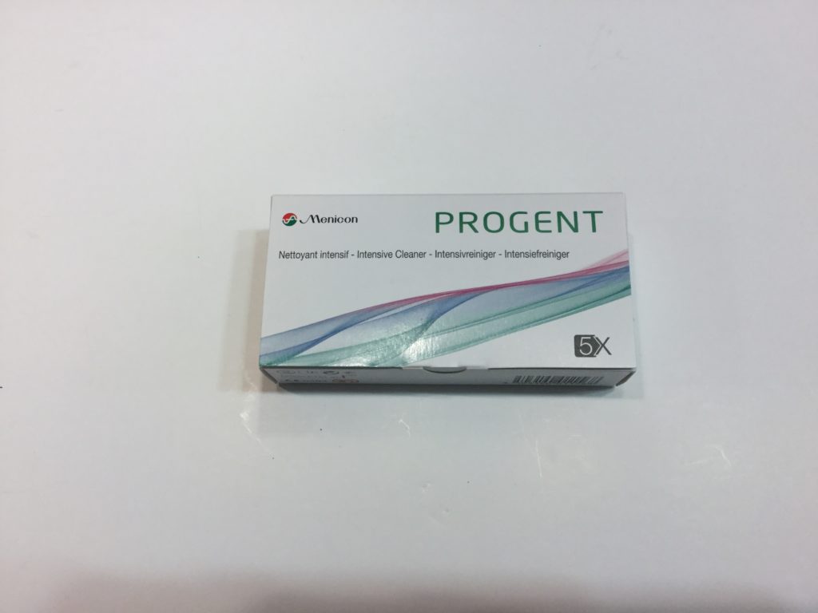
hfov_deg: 58.4
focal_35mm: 31
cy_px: 306
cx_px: 409
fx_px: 733
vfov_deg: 45.4
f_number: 2.4
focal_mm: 3.3
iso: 40
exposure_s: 1/33
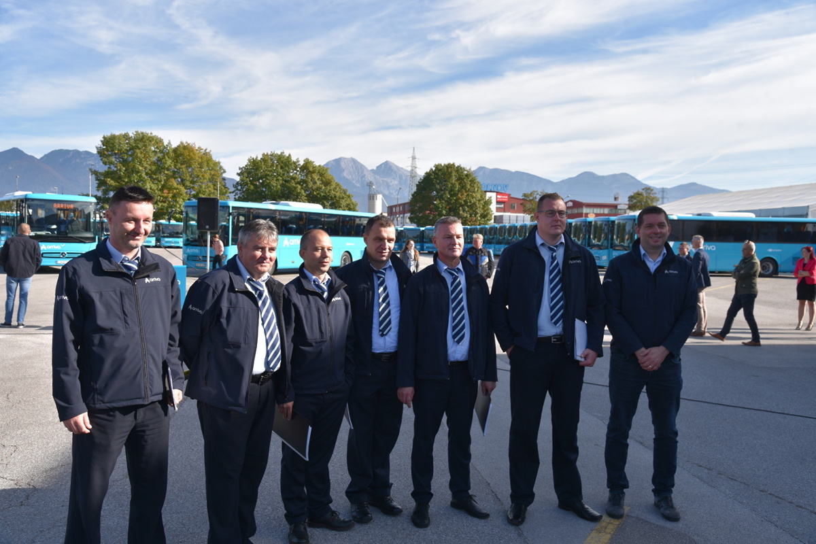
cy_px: 272
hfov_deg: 60.3
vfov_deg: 42.3
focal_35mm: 31
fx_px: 703
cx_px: 408
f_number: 8
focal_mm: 31
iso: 200
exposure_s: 1/250
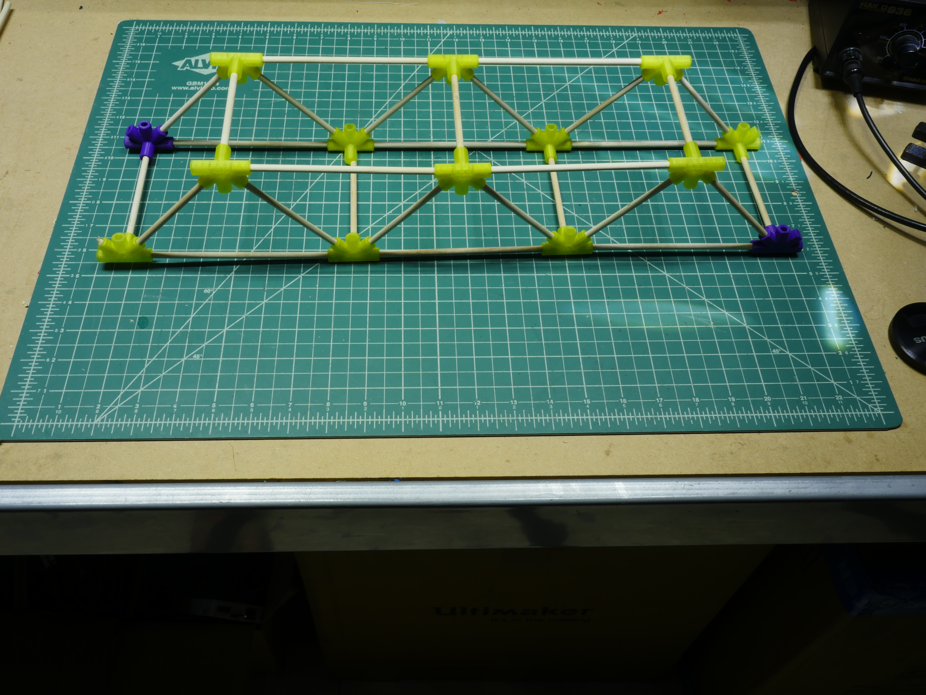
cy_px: 348
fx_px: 856
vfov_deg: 44.2
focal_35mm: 32
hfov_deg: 56.8
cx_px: 463
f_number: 13
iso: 200
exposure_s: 1/13
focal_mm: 16
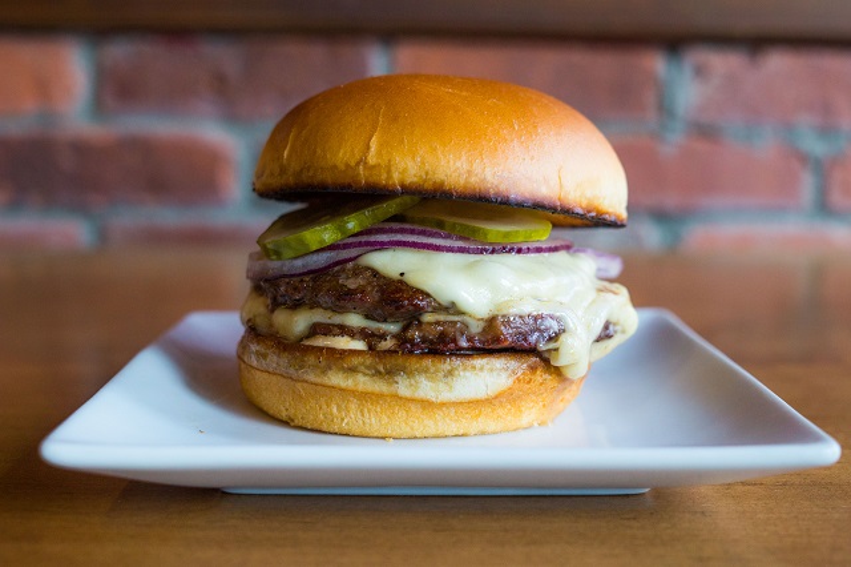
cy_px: 284
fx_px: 1063
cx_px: 426
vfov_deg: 29.8
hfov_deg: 43.6
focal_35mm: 45
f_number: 4
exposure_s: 1/200
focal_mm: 30
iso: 800
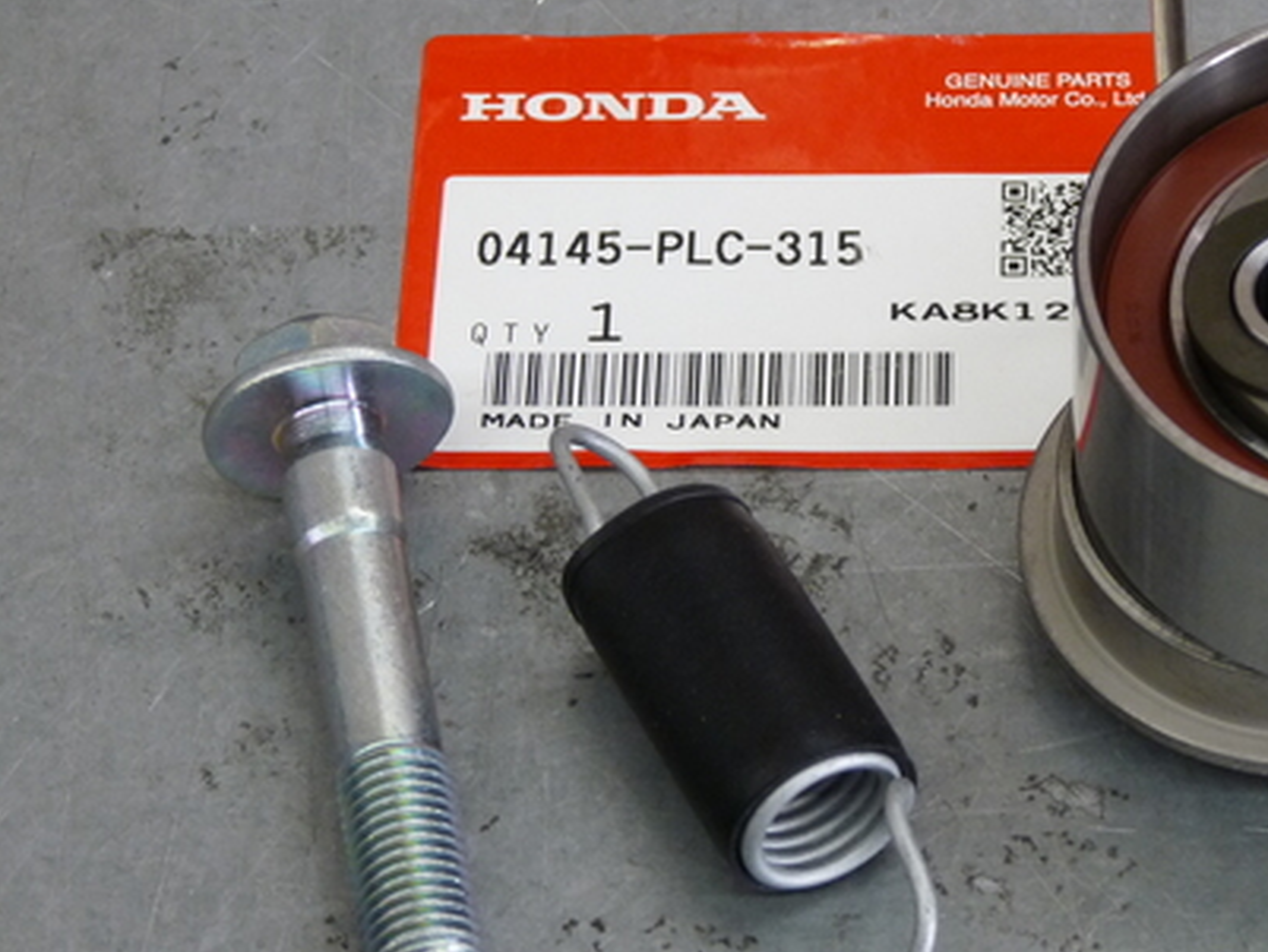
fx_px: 5899
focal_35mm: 161
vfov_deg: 9.2
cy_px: 370
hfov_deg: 12.2
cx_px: 908
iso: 250
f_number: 3.6
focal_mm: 18
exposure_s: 1/40
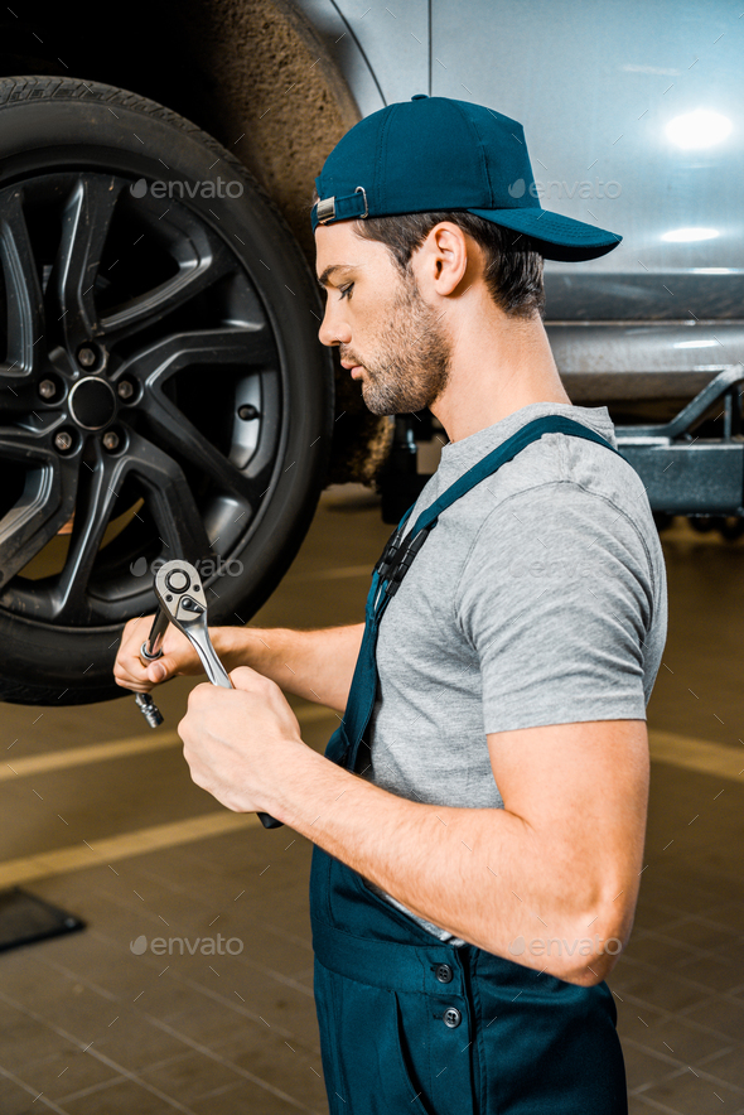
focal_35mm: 50
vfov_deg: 39.6
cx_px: 372
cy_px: 558
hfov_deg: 27.0
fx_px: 1549
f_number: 4.5
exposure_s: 1/160
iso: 160
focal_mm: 50
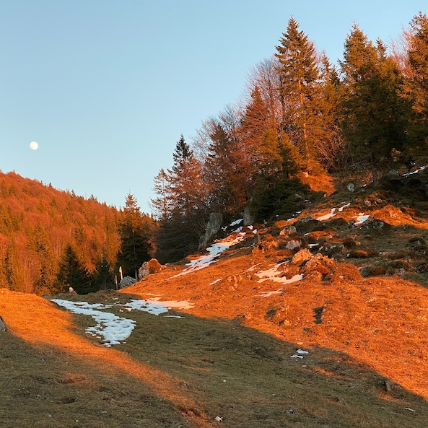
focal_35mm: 62
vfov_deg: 27.7
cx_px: 140
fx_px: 867
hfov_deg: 27.5
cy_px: 213
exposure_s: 1/121
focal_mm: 6
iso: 50
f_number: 2
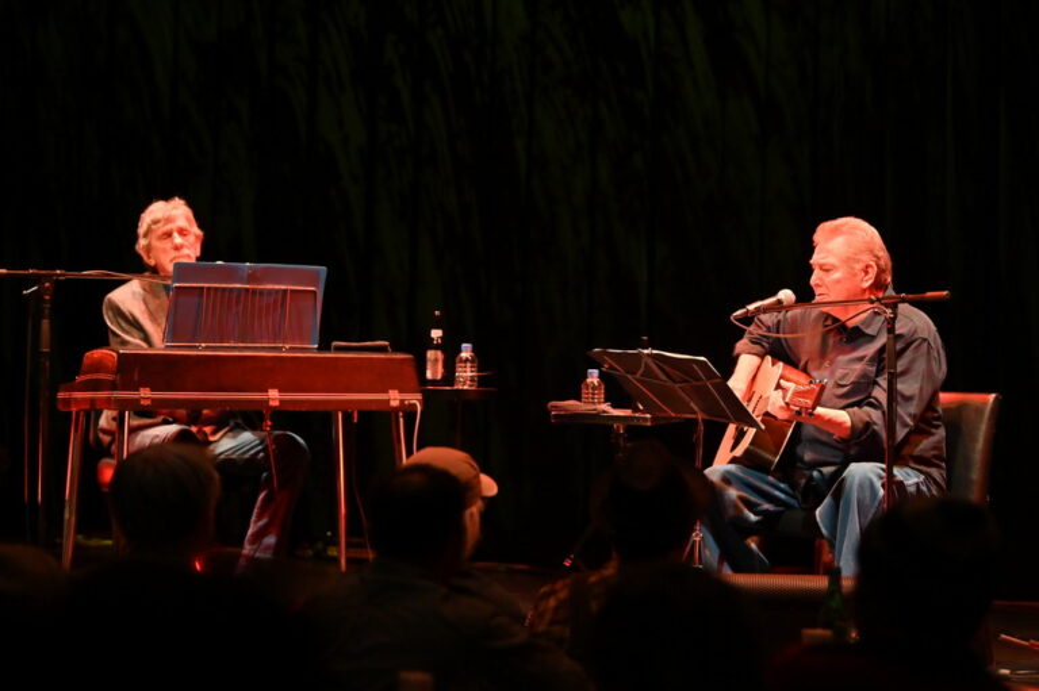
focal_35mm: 105
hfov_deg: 19.5
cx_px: 520
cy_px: 346
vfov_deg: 13.0
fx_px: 3028
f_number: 3.2
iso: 2500
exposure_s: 1/250
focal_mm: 105
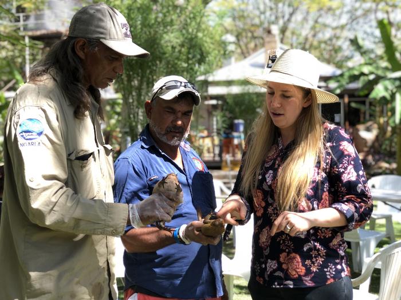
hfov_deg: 33.8
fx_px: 660
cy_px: 150
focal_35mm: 57
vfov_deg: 25.7
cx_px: 200
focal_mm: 6.6
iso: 25
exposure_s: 1/120
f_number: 2.8
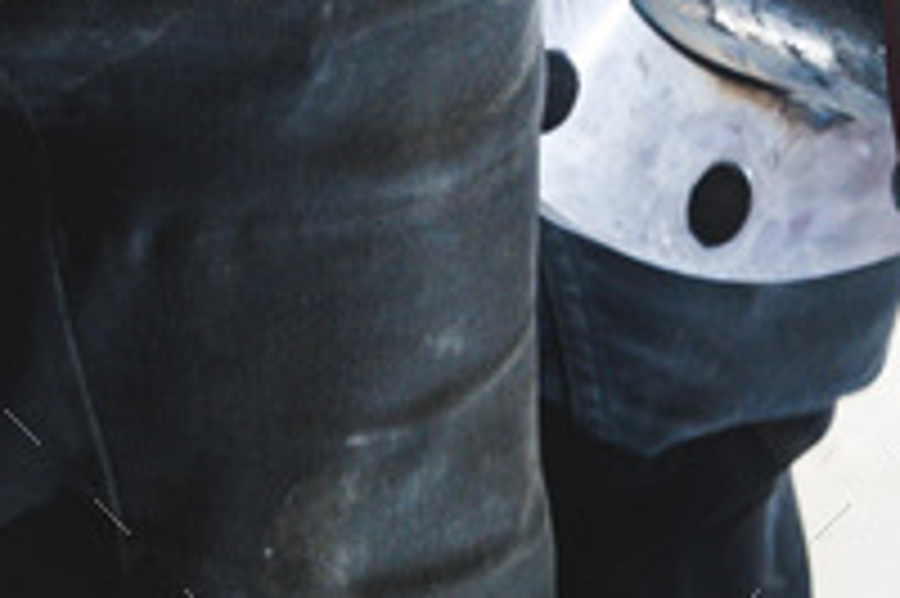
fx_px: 6494
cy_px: -263
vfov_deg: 5.2
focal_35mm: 260
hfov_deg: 7.8
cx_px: 1125
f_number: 4
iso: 400
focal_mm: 32.07
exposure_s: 1/100
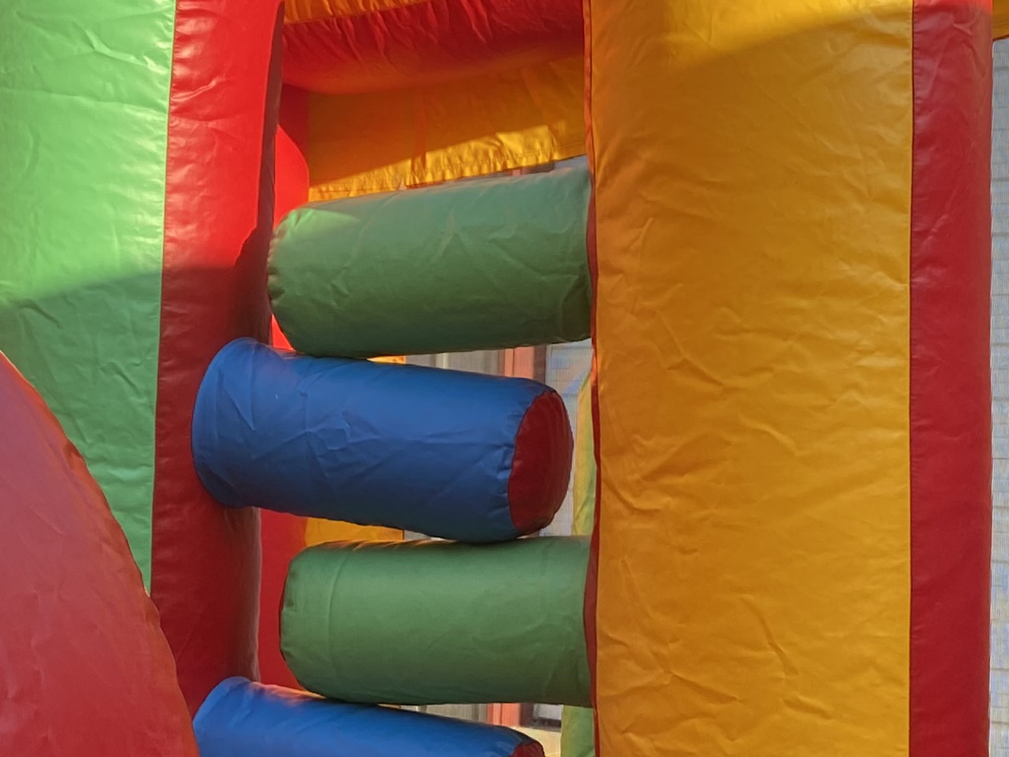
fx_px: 2419
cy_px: 658
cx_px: 344
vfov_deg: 17.6
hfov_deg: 23.5
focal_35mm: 83
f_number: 1.8
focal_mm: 4.25
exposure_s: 1/524
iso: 32
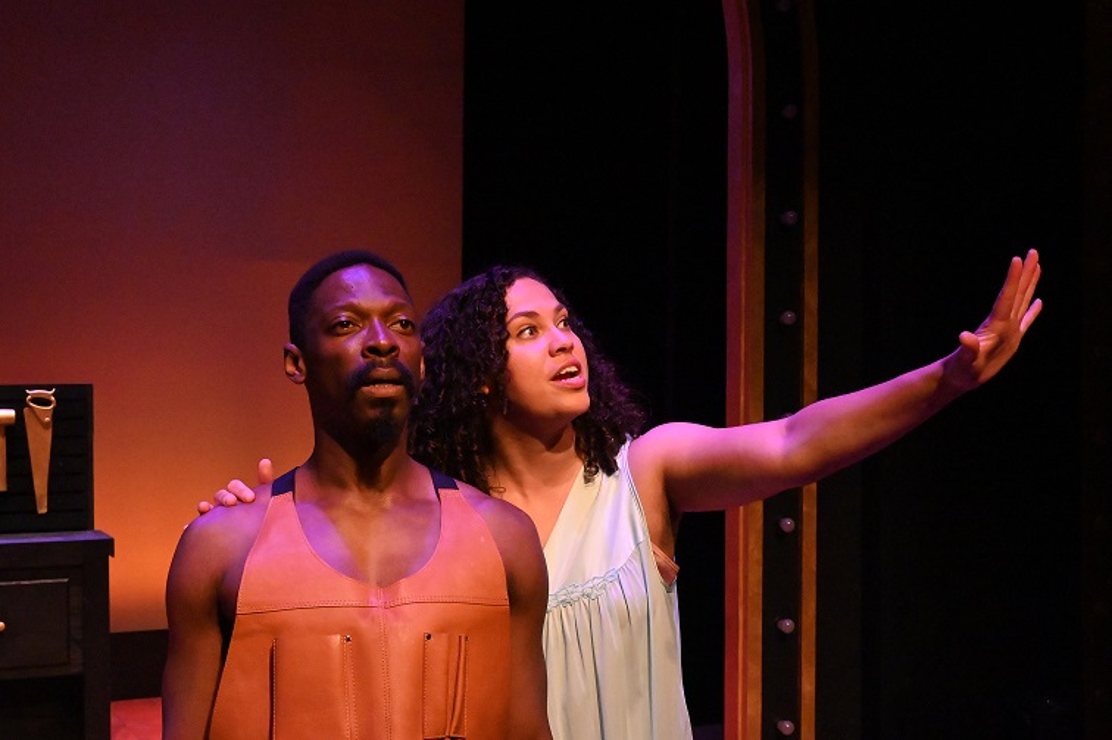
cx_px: 556
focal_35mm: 53
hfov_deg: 37.5
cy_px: 370
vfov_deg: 25.5
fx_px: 1636
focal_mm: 53
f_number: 11
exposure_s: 1/500
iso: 25600
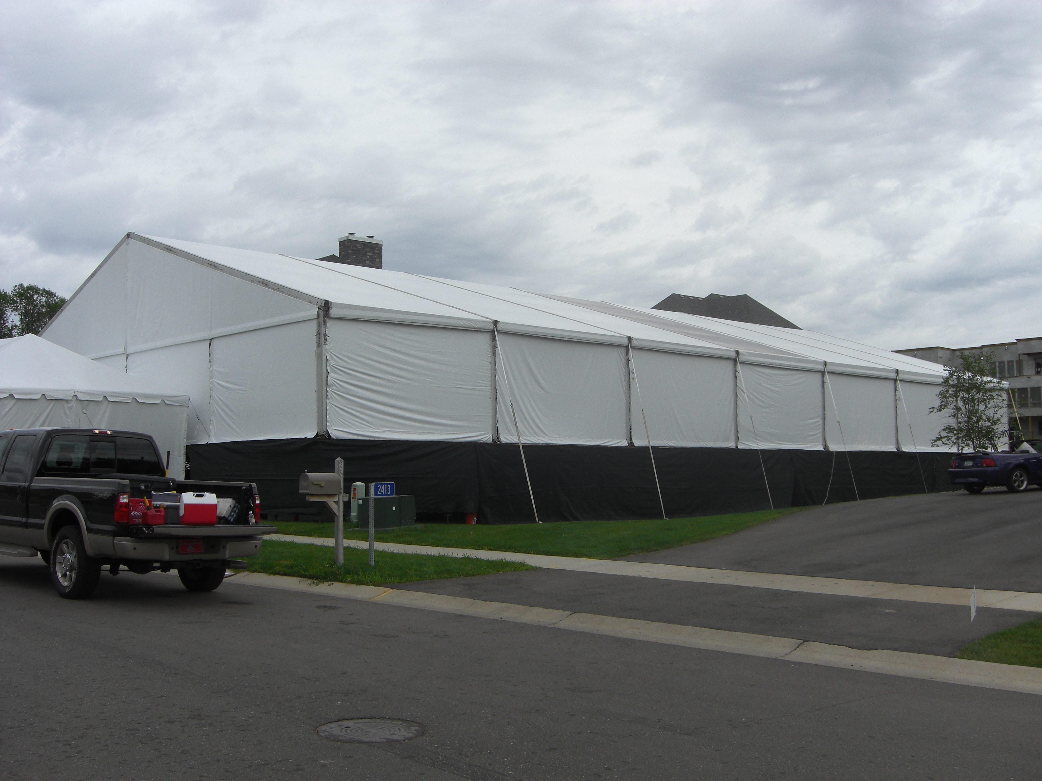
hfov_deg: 49.0
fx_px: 1144
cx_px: 521
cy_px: 390
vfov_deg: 37.7
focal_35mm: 38
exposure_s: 1/640
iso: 80
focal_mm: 7.9
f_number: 4
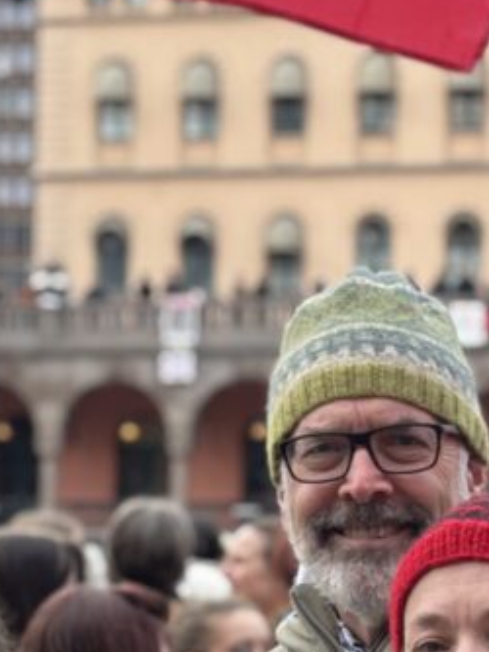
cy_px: 538
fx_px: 3012
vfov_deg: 12.3
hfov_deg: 9.3
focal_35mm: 160
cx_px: 115
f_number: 1.6
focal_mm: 5.96
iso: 50
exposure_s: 1/121
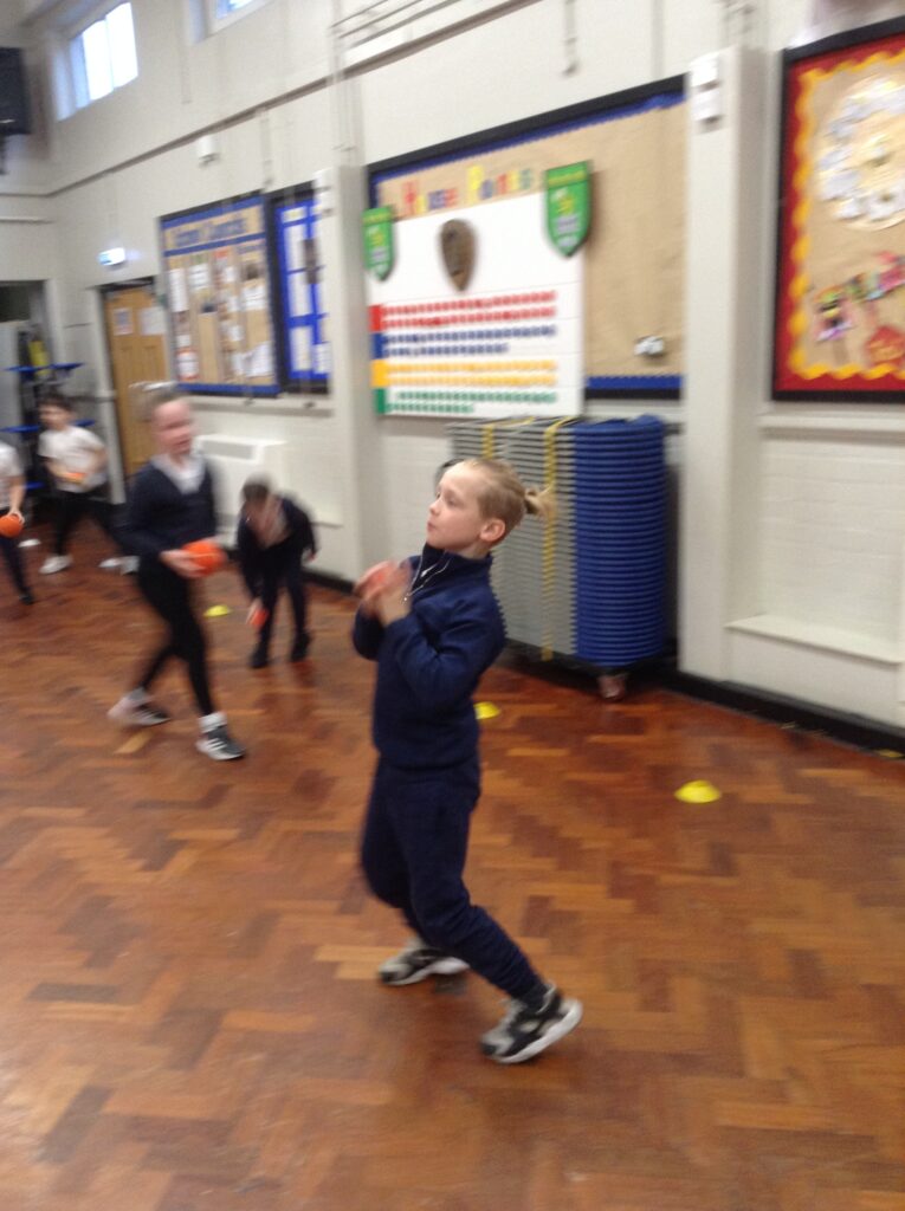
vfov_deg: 55.4
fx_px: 1153
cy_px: 606
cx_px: 452
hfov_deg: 42.8
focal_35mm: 33
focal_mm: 3.3
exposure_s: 1/24
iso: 80
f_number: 2.4
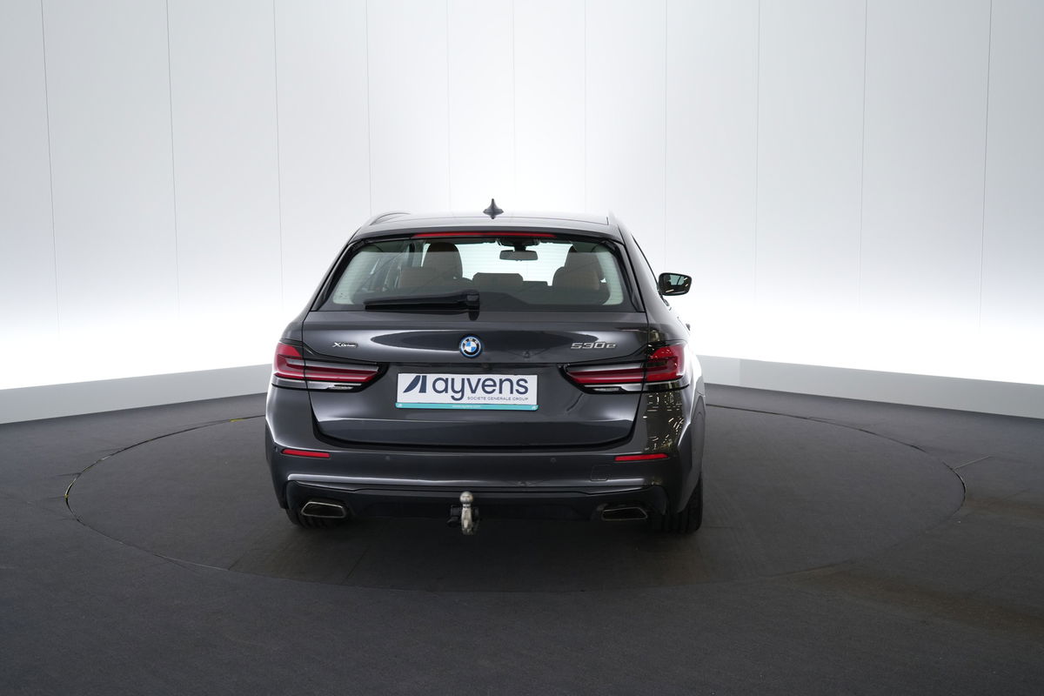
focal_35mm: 37
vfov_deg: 35.9
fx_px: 1073
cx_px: 522
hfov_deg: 51.9
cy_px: 348
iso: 800
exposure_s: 1/50
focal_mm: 37
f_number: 5.6
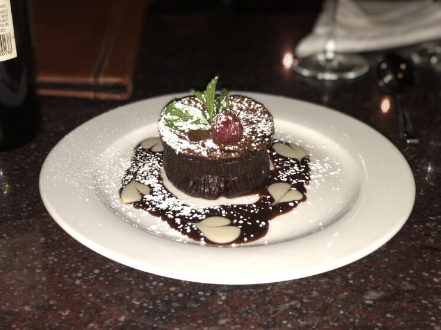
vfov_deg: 25.7
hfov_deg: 33.8
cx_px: 220
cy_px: 165
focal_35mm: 57
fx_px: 726
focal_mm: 6.6
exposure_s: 1/30
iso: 64
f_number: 2.8
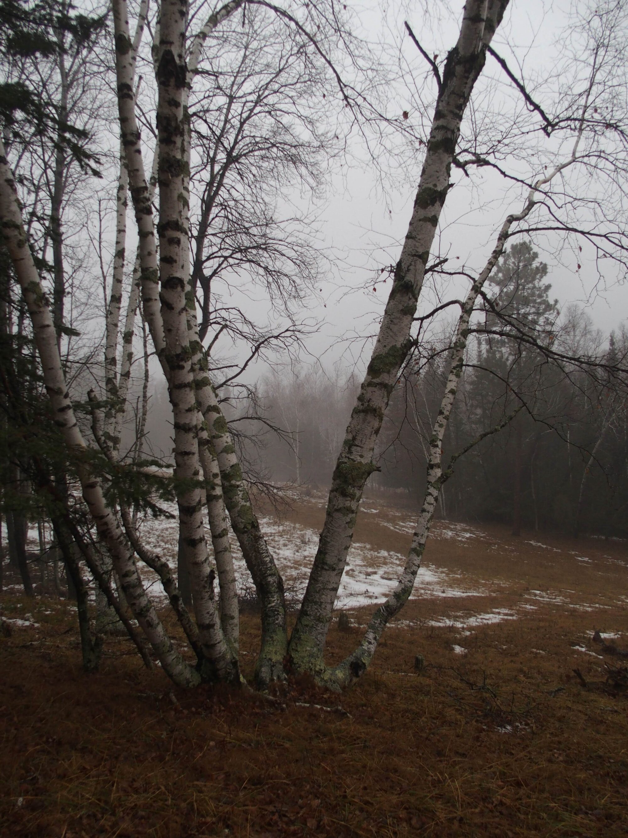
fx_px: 677
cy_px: 419
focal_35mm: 28
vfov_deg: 63.4
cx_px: 314
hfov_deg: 49.7
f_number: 2.8
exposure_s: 1/40
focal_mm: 6
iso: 200
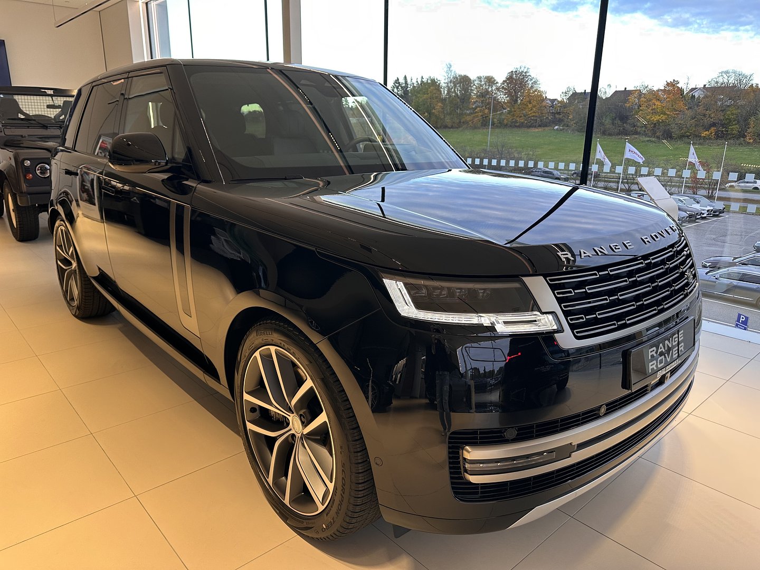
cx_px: 380
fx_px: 527
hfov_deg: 71.6
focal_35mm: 24
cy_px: 285
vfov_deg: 56.8
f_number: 1.78
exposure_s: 1/99
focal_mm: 6.86
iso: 100
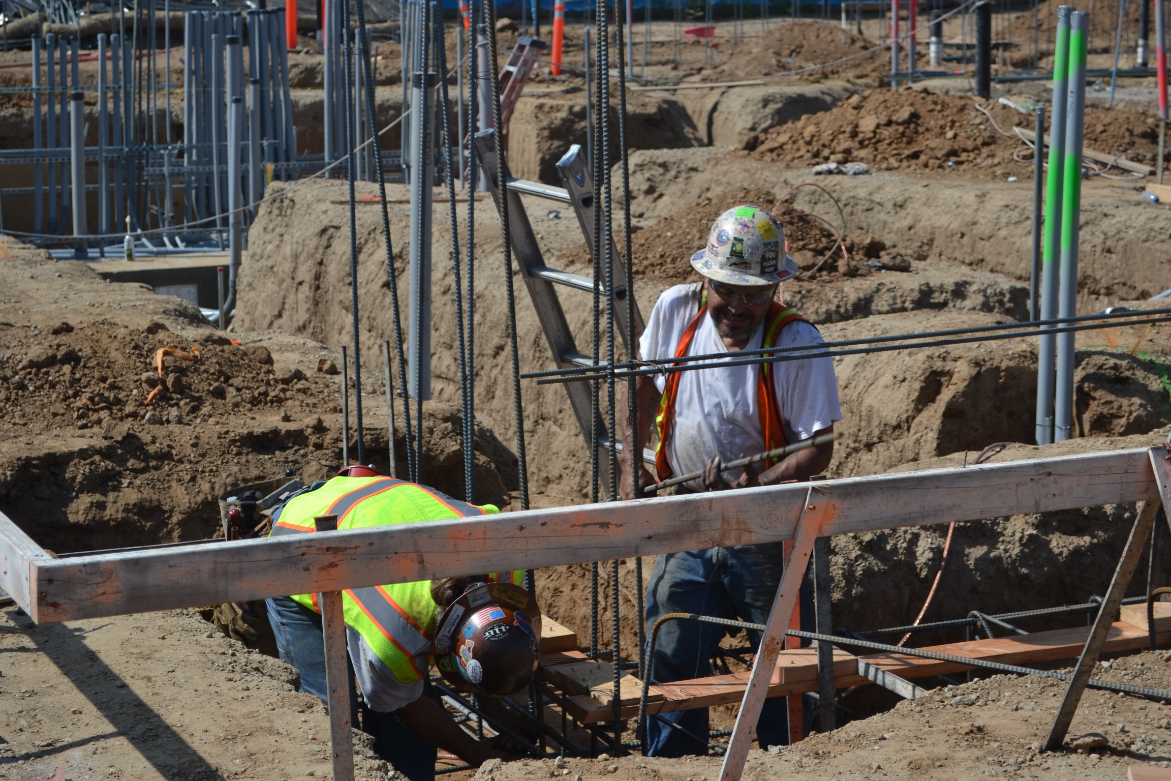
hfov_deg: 24.6
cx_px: 586
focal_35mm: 82
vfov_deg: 16.6
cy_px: 390
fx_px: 2683
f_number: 7.1
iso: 100
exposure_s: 1/200
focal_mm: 55
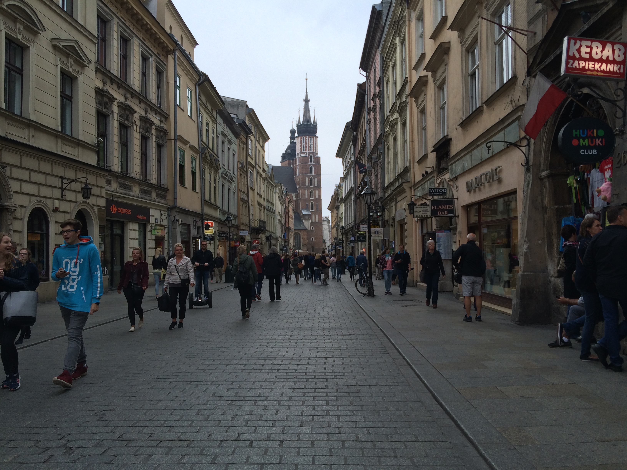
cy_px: 235
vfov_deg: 48.2
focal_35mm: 29
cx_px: 314
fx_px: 525
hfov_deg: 61.7
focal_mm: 4.15
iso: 32
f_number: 2.2
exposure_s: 1/410
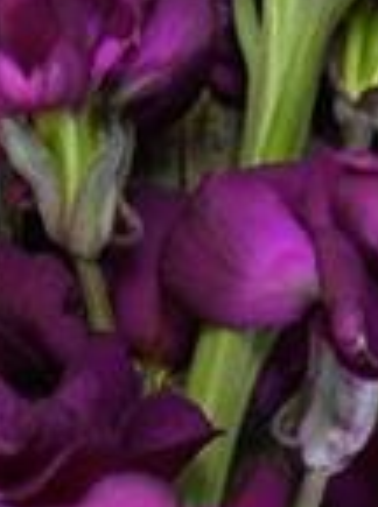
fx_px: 3100
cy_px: 530
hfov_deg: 7.0
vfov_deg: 9.3
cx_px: 66
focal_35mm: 212
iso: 400
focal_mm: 8.1
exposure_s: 1/13
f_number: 4.2
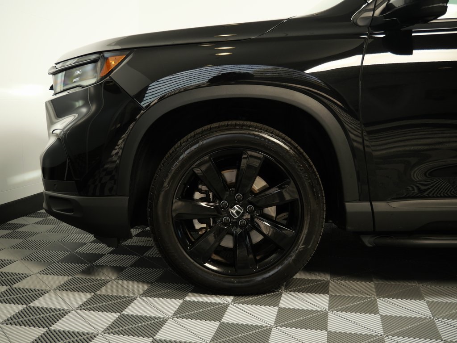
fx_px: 528
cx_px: 228
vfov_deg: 36.0
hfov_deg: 46.8
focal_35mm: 40
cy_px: 172
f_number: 4.1
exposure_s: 1/200
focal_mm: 20
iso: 250
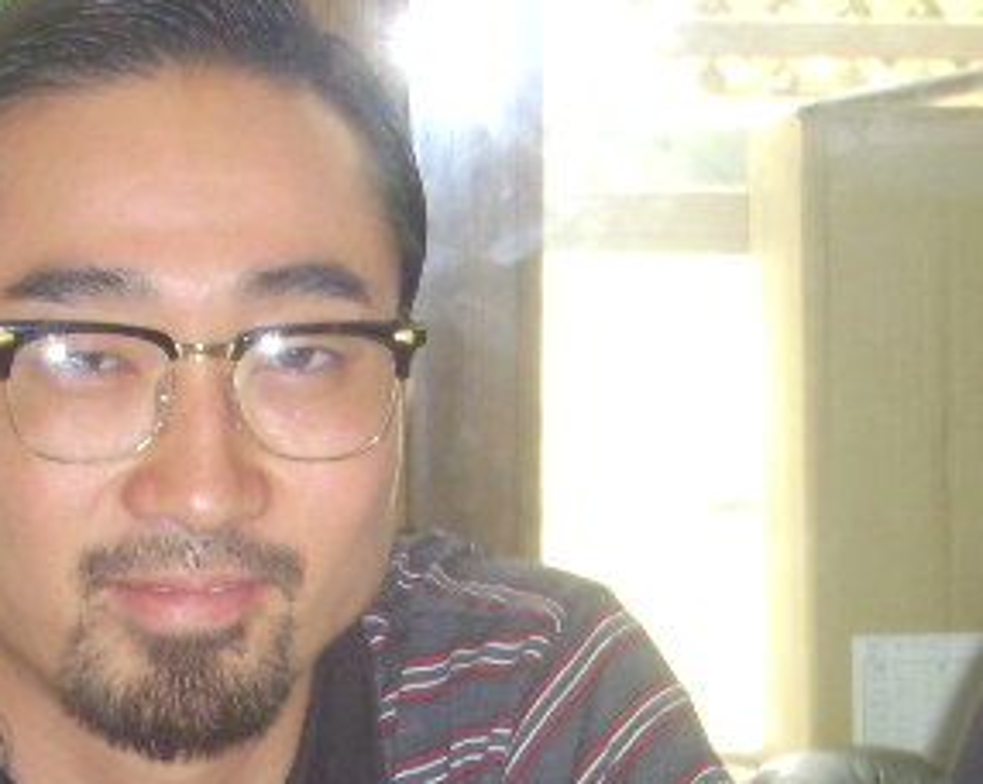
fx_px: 3864
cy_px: 928
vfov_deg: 11.4
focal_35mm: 133
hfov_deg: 14.5
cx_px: 708
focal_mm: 6.3
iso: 200
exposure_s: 1/60
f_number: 3.3
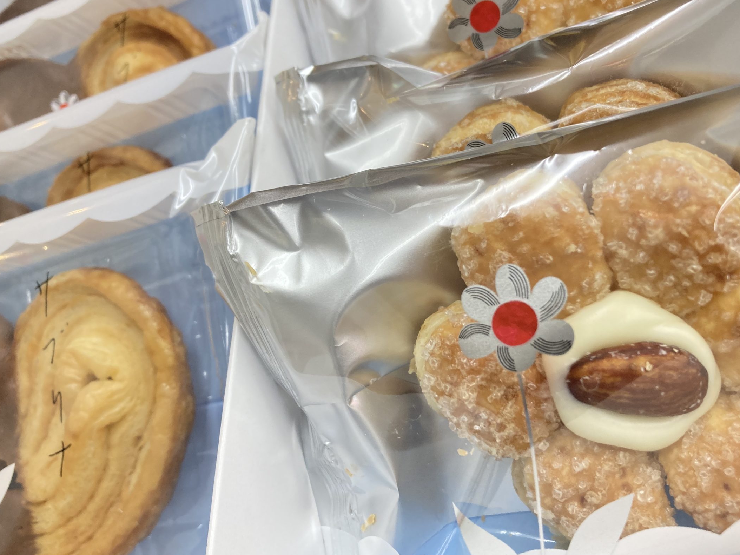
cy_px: 279
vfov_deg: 41.8
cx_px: 416
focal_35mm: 34
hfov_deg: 53.8
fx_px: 727
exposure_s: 1/120
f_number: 1.8
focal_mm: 3.99
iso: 64
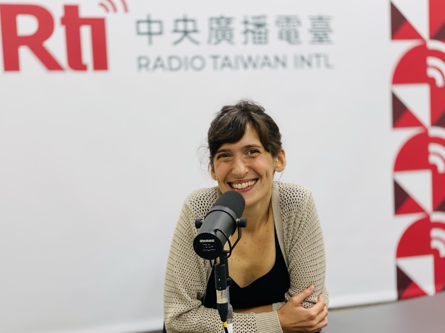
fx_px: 733
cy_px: 179
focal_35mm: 57
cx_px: 224
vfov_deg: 25.7
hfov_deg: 33.8
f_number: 2
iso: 50
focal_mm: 6
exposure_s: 1/120
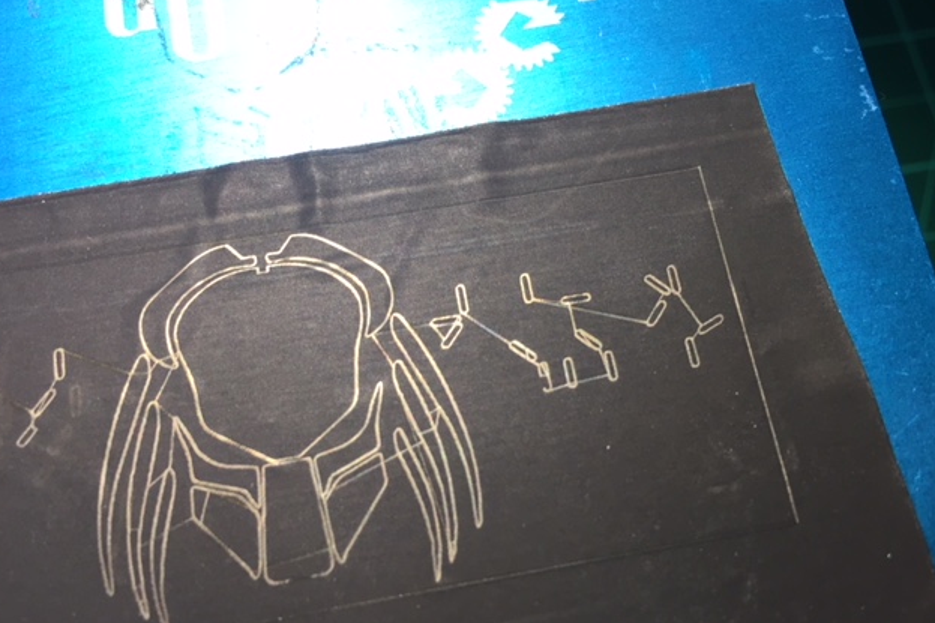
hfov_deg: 60.3
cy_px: 315
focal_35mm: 31
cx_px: 458
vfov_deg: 42.3
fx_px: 805
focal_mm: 4.15
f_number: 2.2
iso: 32
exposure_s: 1/33
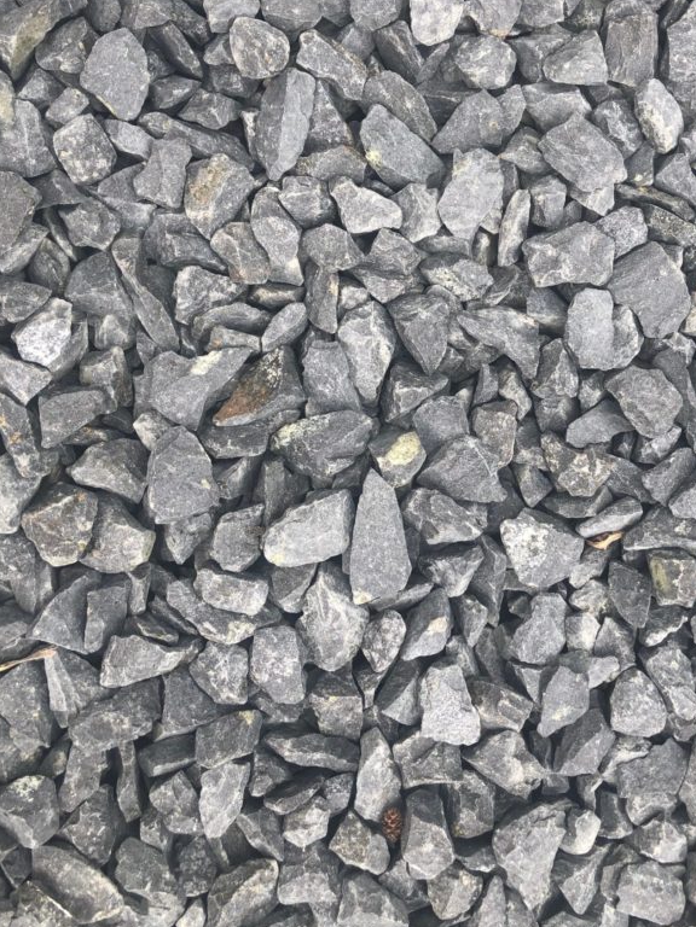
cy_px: 394
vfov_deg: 53.7
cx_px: 418
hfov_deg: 41.6
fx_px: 911
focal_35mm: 34
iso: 20
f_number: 1.8
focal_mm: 3.99
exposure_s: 1/335
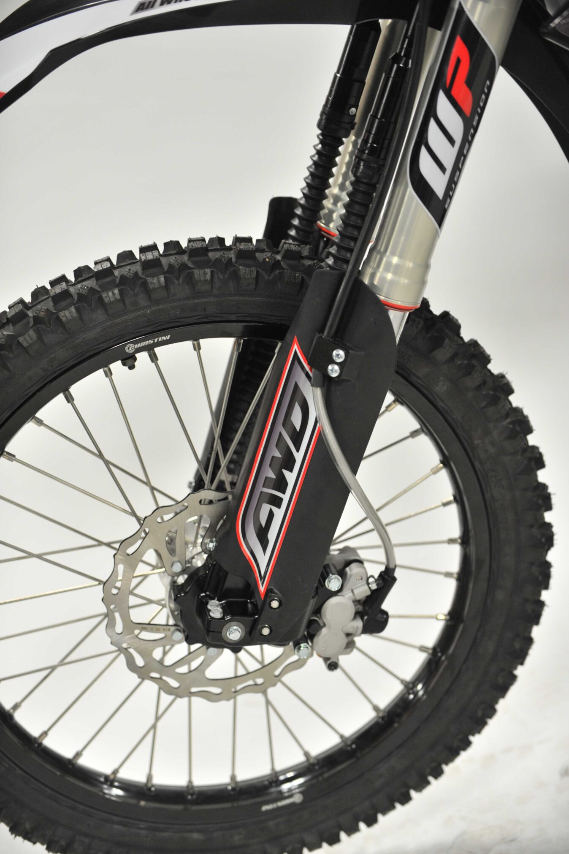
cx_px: 285
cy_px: 428
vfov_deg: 24.5
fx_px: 1968
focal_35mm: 83
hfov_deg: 16.5
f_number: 2.8
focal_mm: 82
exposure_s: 1/125
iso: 1250
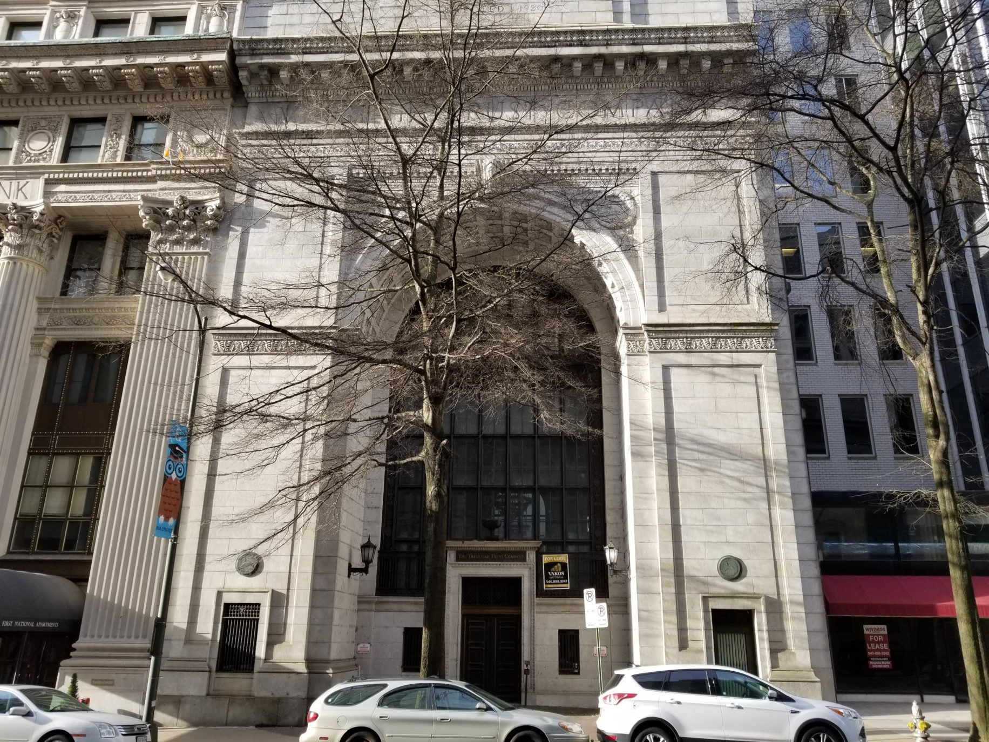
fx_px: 743
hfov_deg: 67.3
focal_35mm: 26
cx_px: 494
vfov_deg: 53.1
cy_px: 371
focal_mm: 4.25
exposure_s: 1/419
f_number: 1.7
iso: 50
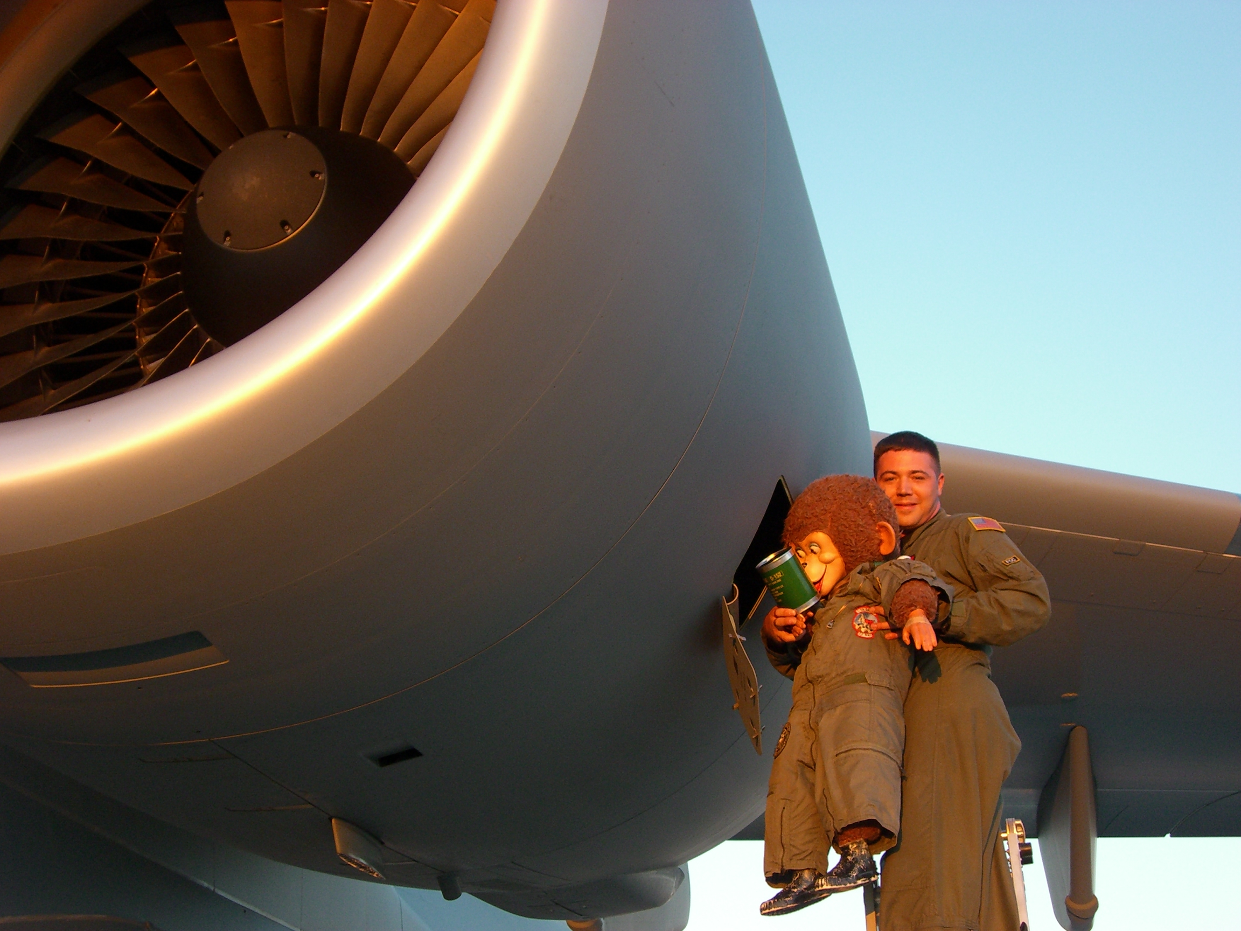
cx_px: 620
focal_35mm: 55
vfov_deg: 26.6
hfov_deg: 34.9
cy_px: 466
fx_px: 1972
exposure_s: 1/125
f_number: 3.3
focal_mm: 9
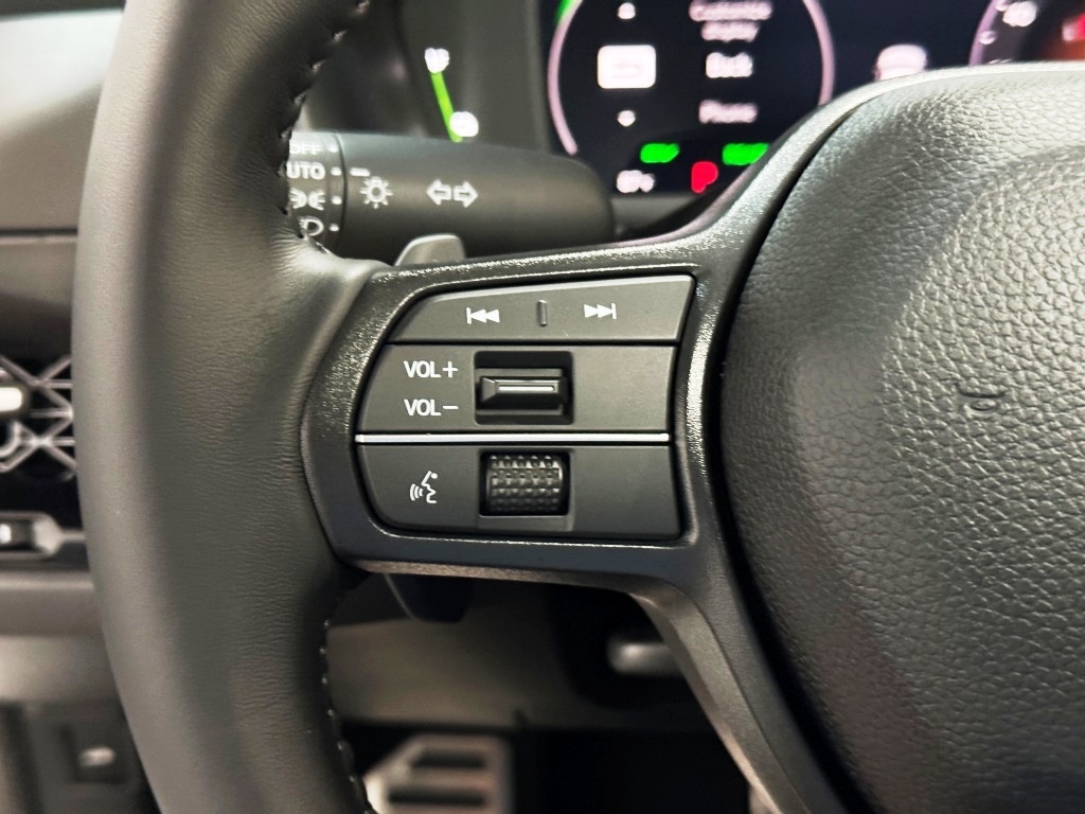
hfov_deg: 39.7
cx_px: 542
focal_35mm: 48
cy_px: 407
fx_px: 1505
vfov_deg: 30.3
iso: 640
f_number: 1.78
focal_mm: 6.86
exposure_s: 1/20
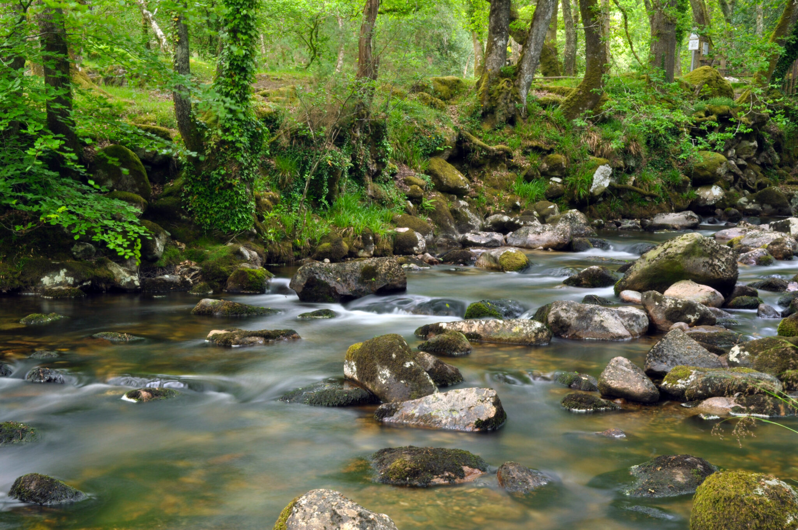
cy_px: 265
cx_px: 399
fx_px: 1129
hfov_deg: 38.9
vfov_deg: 26.4
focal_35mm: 51
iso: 200
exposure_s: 5
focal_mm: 34
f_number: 29
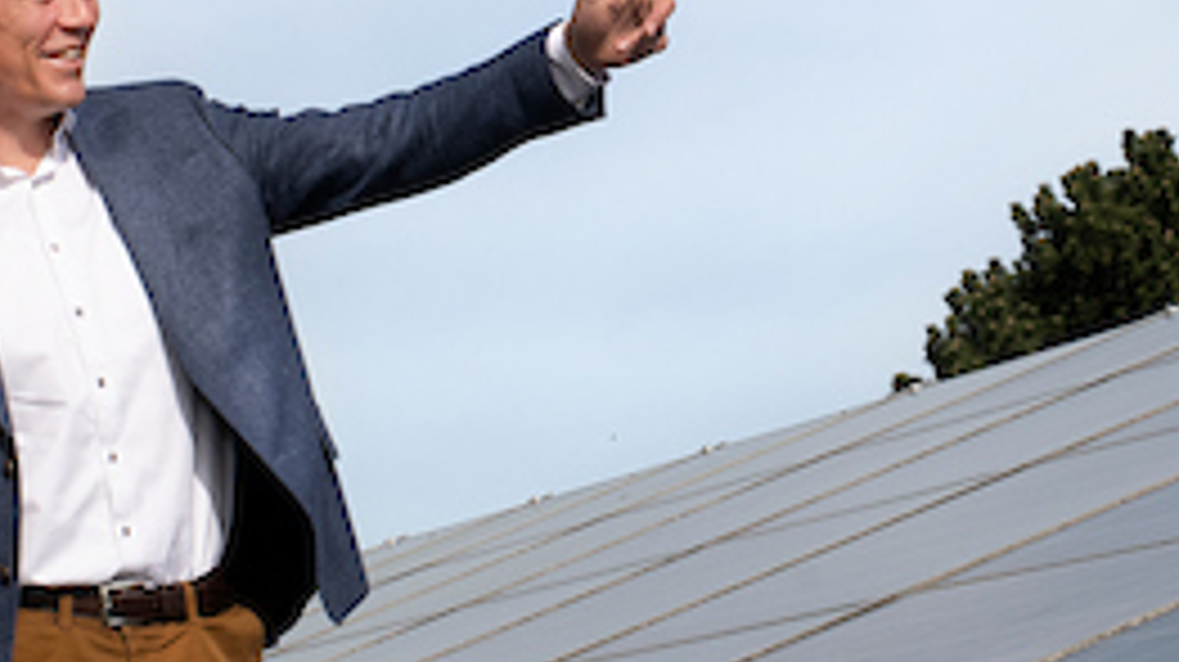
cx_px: 990
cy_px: 311
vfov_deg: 7.2
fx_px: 5249
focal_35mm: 168
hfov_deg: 12.7
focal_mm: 35
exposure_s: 1/160
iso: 100
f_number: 16
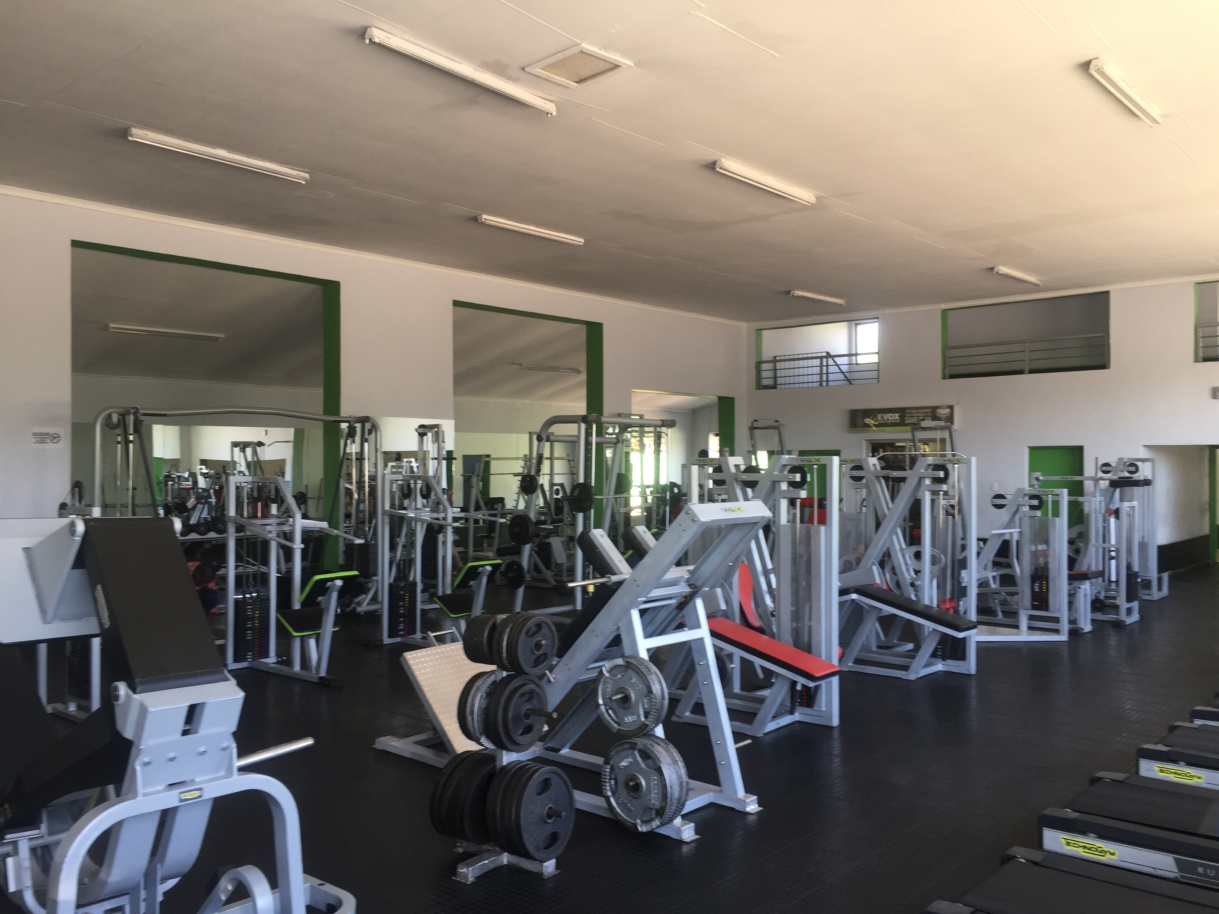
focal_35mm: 29
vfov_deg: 48.2
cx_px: 610
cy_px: 457
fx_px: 1021
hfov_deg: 61.7
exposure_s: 1/50
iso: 40
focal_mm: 4.15
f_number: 2.2
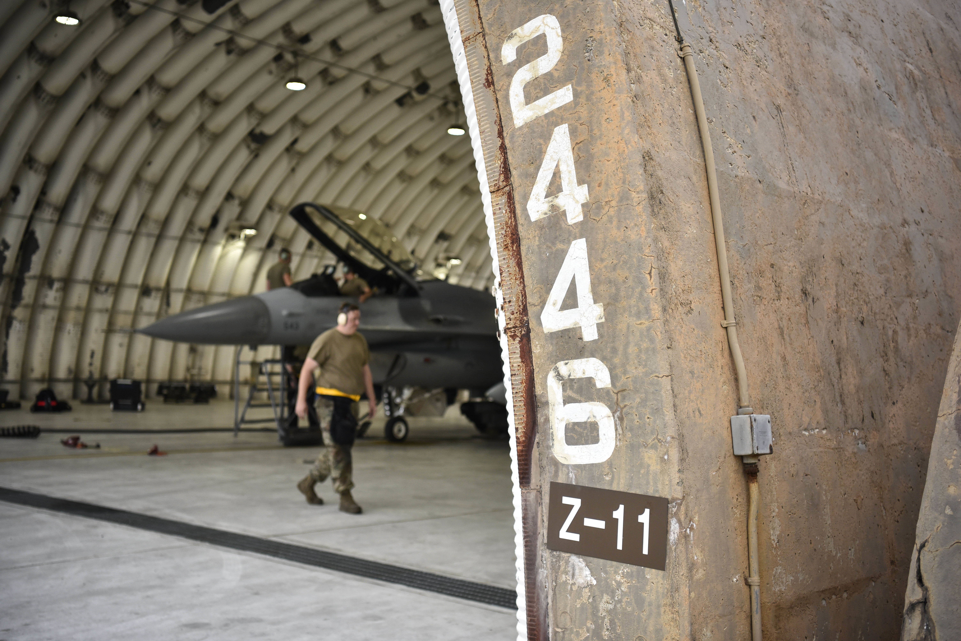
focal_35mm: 48
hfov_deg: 41.1
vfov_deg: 28.1
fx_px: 1282
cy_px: 320
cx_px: 480
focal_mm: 48
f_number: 2.8
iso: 800
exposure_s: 1/1600
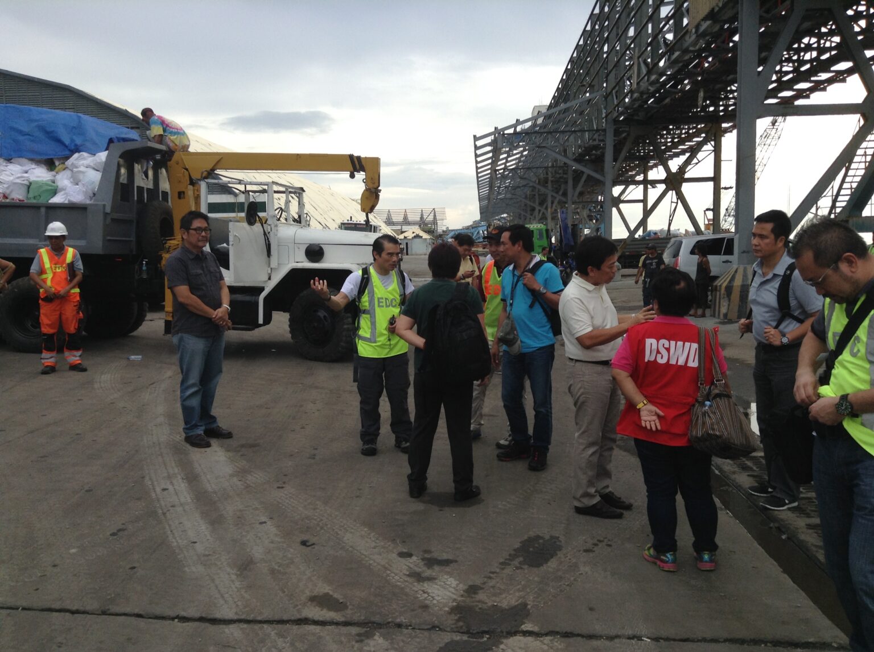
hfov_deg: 55.4
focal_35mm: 33
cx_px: 437
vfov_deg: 42.8
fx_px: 832
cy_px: 326
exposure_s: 1/391
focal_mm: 3.3
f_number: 2.4
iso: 32
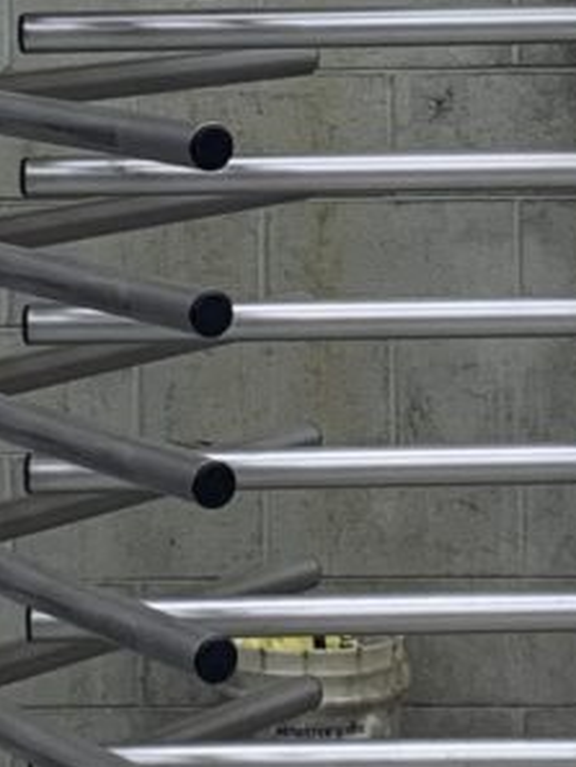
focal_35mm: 179
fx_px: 3968
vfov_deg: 10.9
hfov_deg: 8.3
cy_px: -88
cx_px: 532
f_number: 1.8
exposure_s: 1/76
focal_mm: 4.25
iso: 100
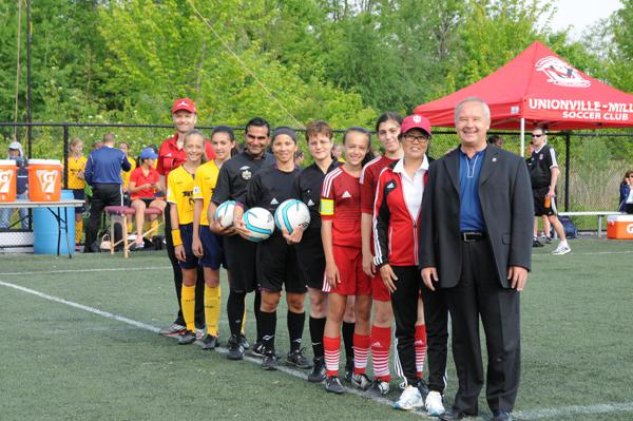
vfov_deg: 18.9
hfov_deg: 28.1
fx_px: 1265
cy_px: 210
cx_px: 316
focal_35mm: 72
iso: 400
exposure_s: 1/250
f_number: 8
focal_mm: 48
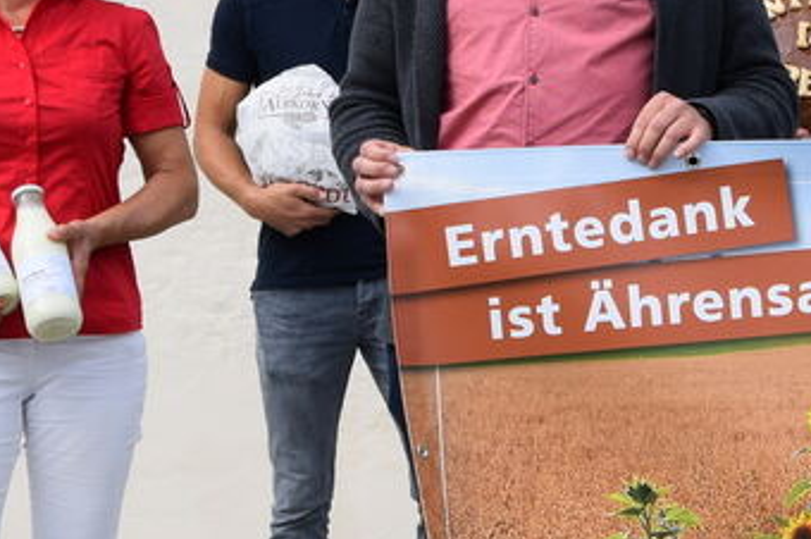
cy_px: 260
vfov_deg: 6.5
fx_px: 4771
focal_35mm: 212
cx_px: 811
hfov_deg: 9.6
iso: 200
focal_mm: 40
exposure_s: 1/400
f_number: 10
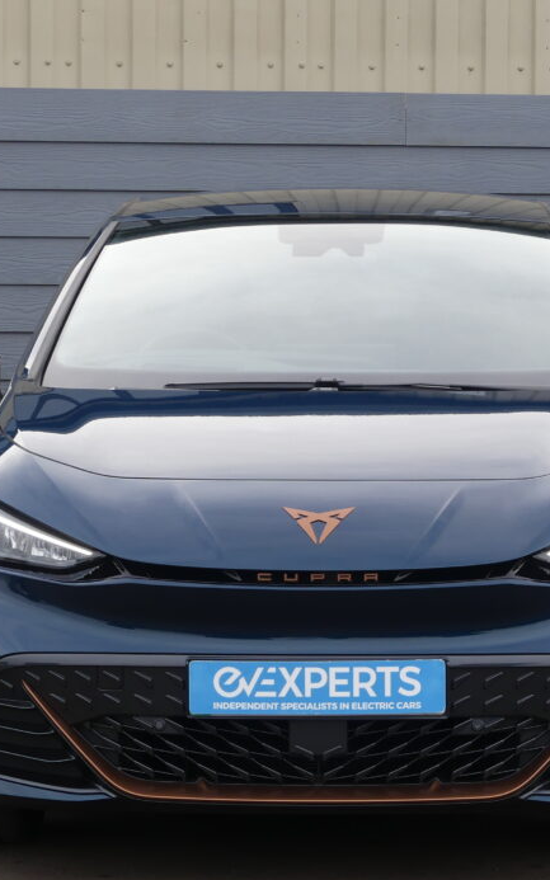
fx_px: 3118
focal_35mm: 130
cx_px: 348
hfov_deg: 10.1
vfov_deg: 16.1
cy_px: 486
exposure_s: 1/160
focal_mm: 15
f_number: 3.5
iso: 100
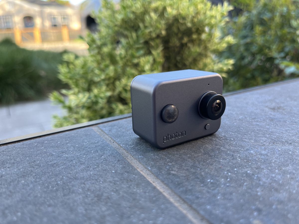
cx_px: 150
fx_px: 225
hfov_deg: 67.3
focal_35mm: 26
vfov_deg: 53.1
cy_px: 112
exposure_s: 1/148
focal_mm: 5.1
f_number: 1.6
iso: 64
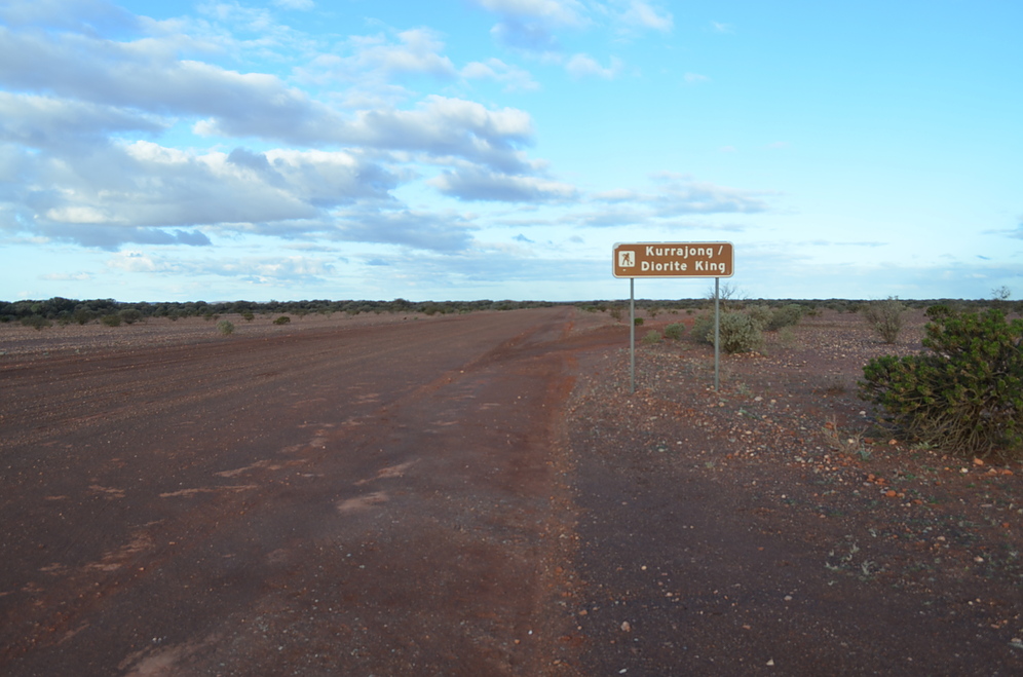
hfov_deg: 67.5
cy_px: 338
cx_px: 512
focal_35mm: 27
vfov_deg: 47.7
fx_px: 765
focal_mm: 18
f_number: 7.1
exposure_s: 1/200
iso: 200
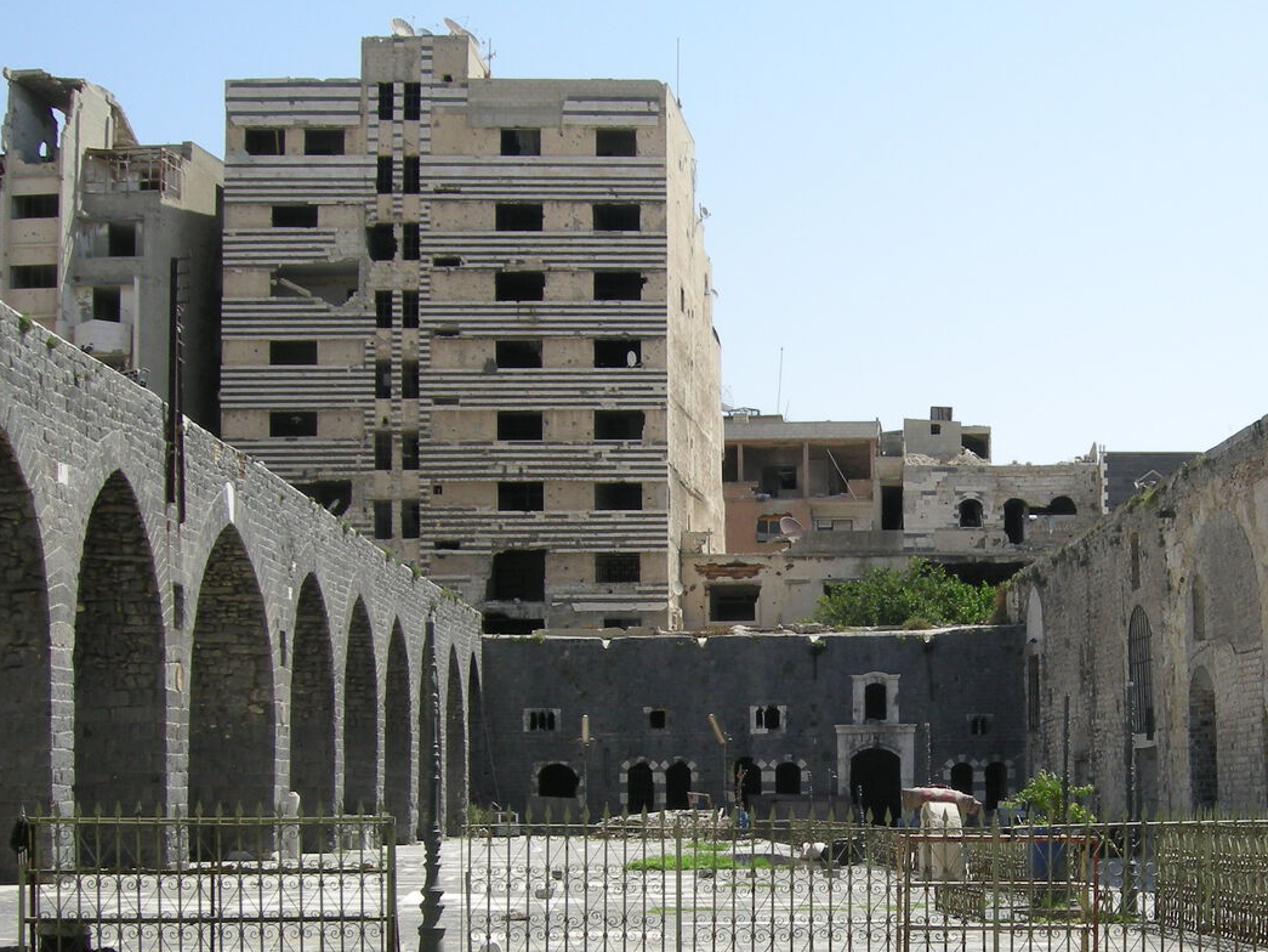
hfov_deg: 30.7
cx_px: 933
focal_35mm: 62
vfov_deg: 23.3
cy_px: 775
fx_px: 2271
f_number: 5.4
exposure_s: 1/287
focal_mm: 7.5
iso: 64
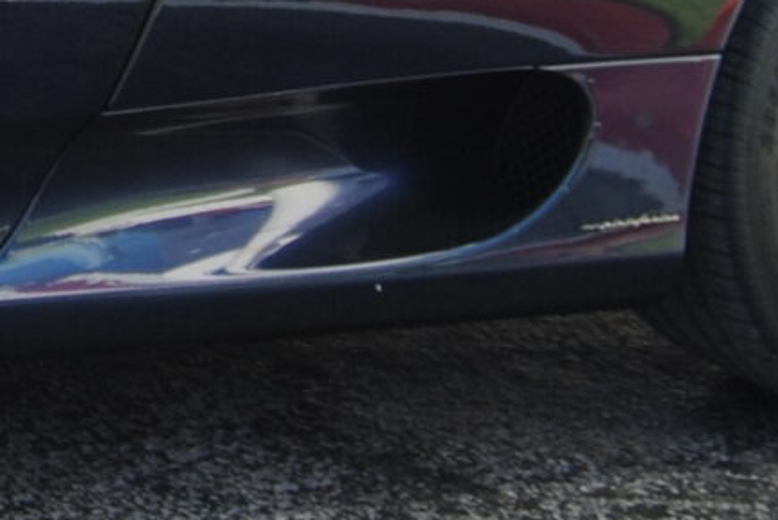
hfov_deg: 9.1
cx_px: -758
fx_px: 4586
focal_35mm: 212
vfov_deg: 6.4
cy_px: -381
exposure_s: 1/125
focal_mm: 24
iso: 140
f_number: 5.6
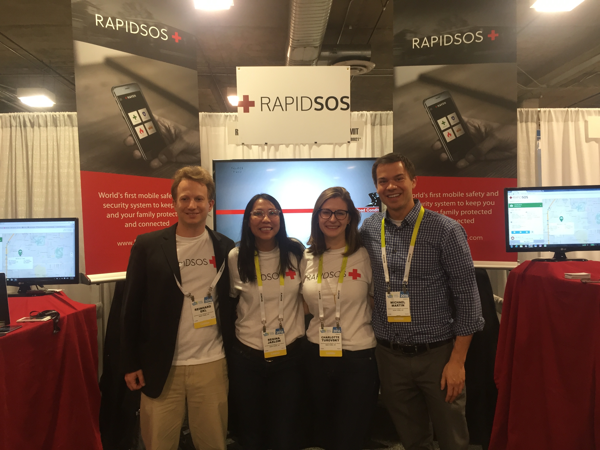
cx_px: 300
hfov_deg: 61.7
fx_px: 503
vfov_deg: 48.2
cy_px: 225
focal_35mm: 29
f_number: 2.2
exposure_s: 1/30
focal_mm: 4.15
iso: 64
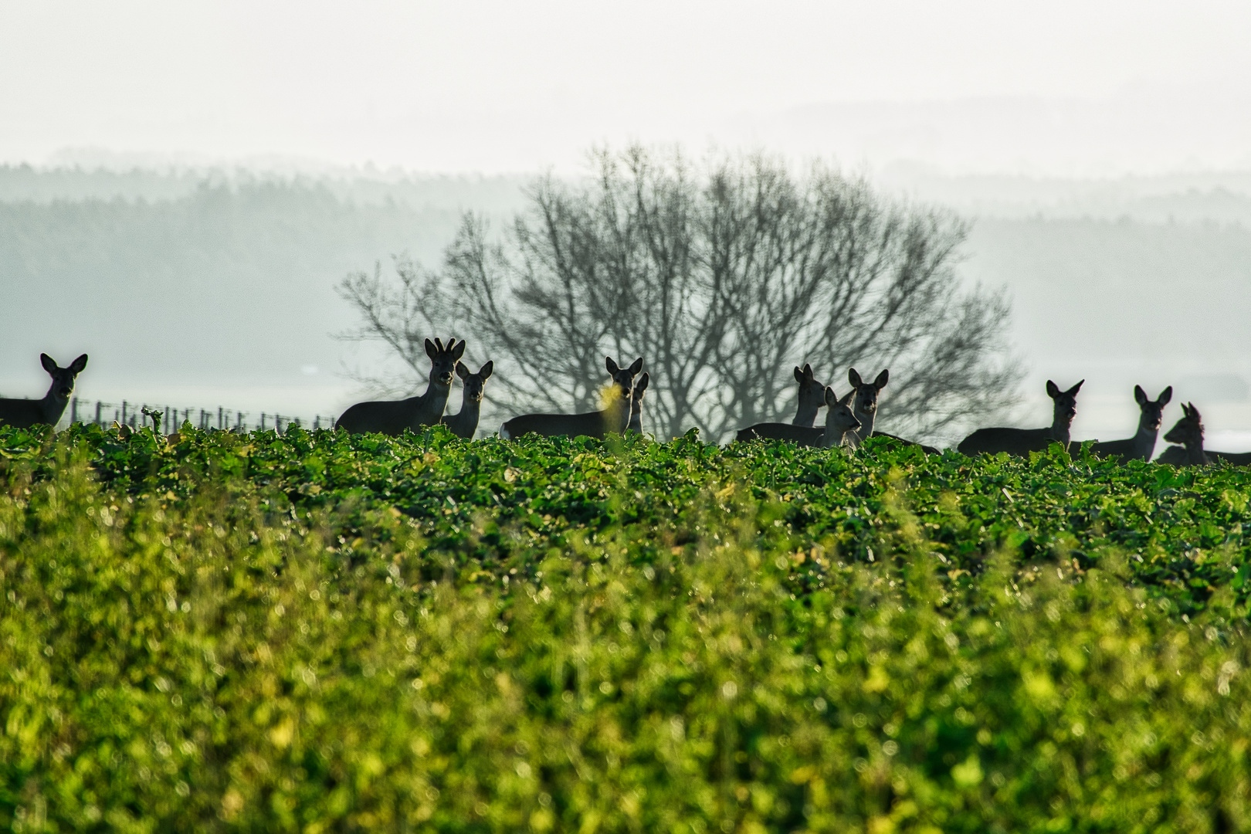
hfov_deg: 3.6
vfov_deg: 2.4
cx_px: 626
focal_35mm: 580
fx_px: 20153
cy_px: 417
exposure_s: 1/125
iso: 64
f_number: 5.6
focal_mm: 212.8
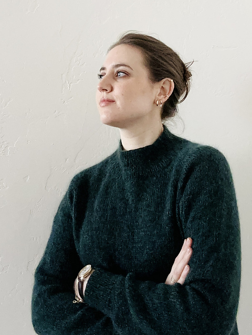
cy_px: 168
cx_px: 126
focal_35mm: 30
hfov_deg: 46.8
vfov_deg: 60.0
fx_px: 291
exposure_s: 1/60
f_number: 1.9
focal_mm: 2.69
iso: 250
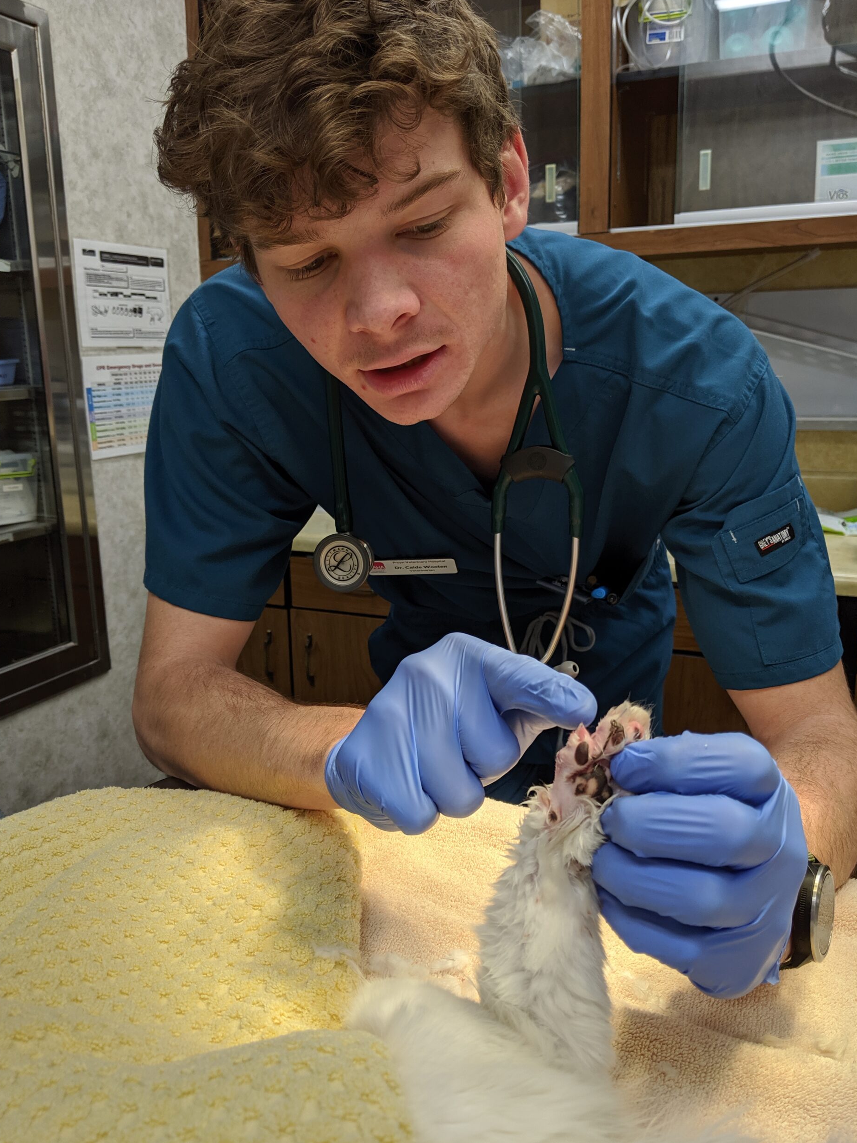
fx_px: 925
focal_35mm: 28
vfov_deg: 63.4
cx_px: 423
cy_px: 552
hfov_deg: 49.7
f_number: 1.8
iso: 51
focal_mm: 4.44
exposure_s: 1/120
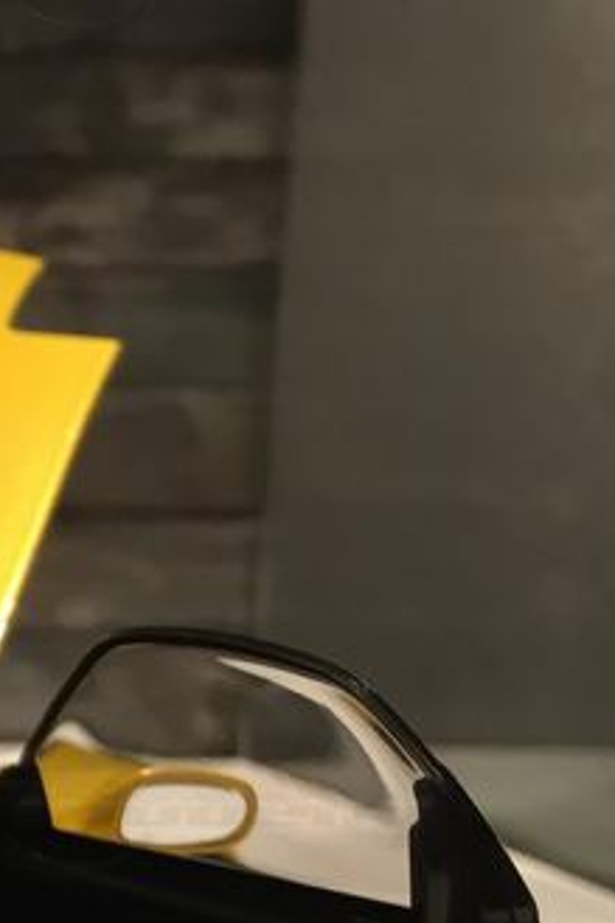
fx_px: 2822
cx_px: -924
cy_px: 808
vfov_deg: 18.3
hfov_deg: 10.5
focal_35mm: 110
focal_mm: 4.15
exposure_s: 1/33
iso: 80
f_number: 2.2
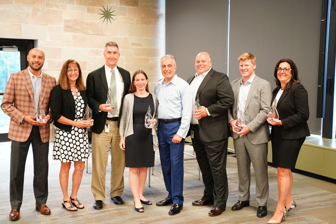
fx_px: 420
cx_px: 168
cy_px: 112
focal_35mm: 45
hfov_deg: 43.6
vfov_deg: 29.9
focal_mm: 45
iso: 2500
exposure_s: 1/40
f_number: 2.8
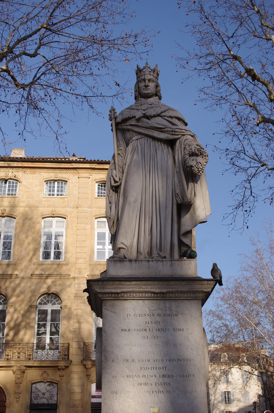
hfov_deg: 27.4
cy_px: 206
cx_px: 137
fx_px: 561
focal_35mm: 49
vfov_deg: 40.4
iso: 200
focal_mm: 32.5
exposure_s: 1/640
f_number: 5.6
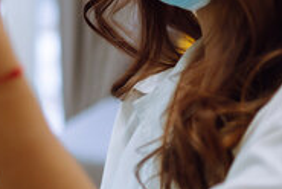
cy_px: -33
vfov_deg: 7.3
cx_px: -364
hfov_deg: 9.8
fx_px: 1467
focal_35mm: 187
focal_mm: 35
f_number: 1.4
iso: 250
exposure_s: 1/320
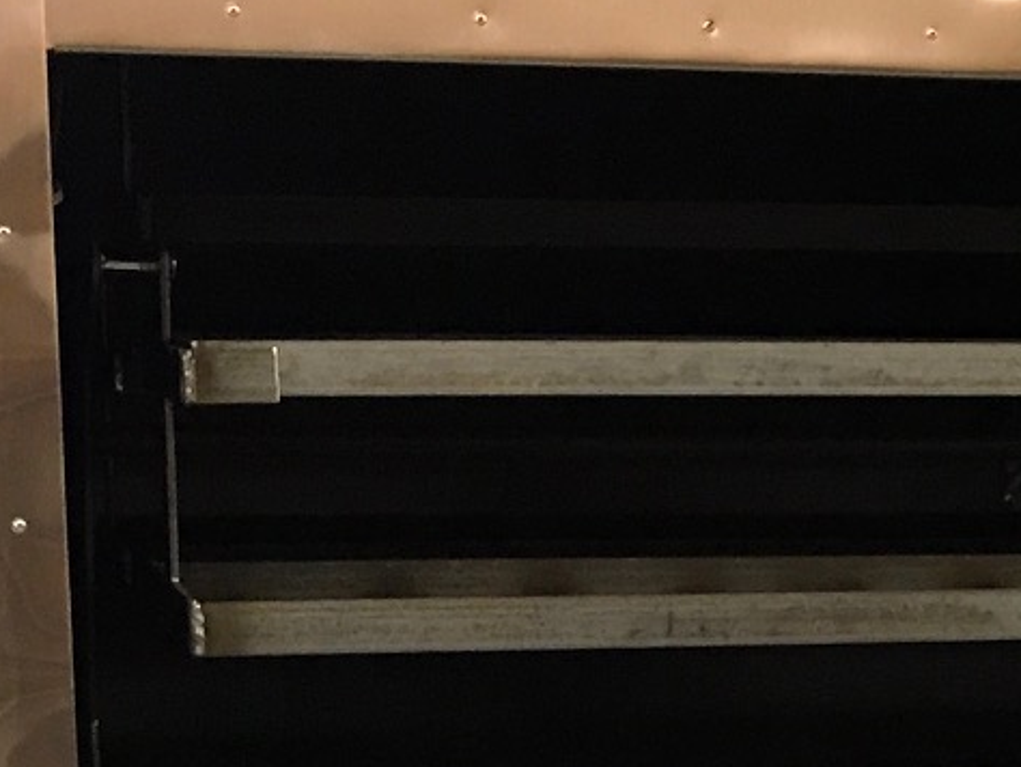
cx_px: 991
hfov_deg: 16.2
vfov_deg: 12.0
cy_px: 1086
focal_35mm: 119
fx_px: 3512
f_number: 1.8
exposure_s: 1/15
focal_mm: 3.99
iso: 80
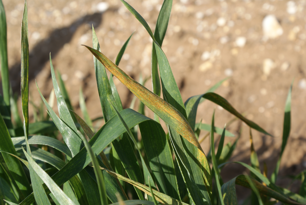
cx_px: 153
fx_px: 638
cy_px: 102
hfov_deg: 27.0
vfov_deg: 18.2
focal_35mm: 75
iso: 100
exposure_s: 1/125
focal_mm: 50
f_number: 10
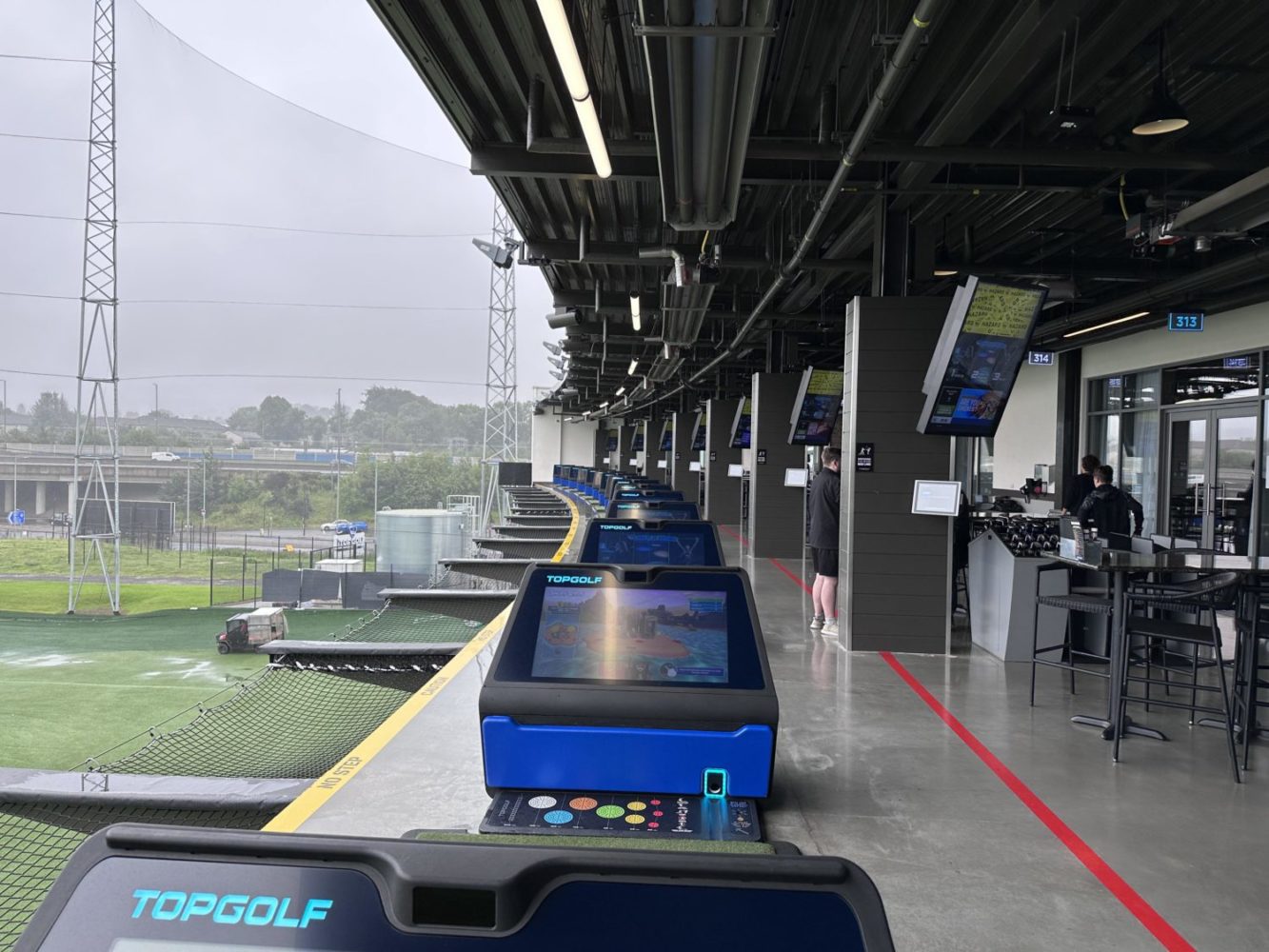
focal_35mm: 24
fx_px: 880
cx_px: 634
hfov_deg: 71.6
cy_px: 476
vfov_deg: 56.8
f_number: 1.78
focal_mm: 6.86
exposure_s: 1/822
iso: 80
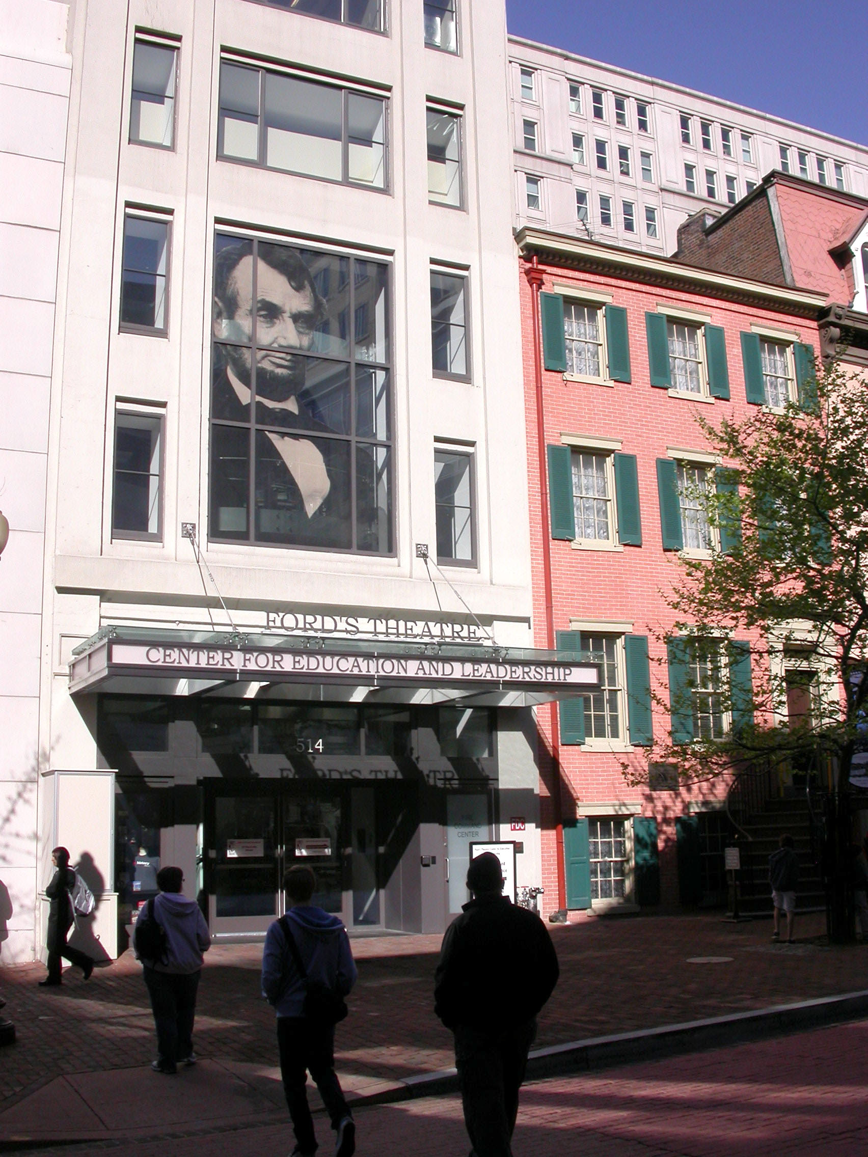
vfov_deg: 49.0
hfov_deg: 37.7
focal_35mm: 38
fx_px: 1270
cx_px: 434
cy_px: 578
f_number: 7.5
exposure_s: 1/488
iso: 100
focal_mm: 7.85
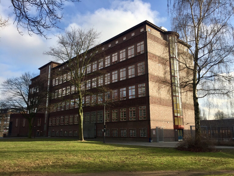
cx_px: 117
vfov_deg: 48.2
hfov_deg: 61.7
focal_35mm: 29
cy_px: 88
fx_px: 196
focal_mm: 4.15
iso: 32
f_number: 2.2
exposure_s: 1/1068
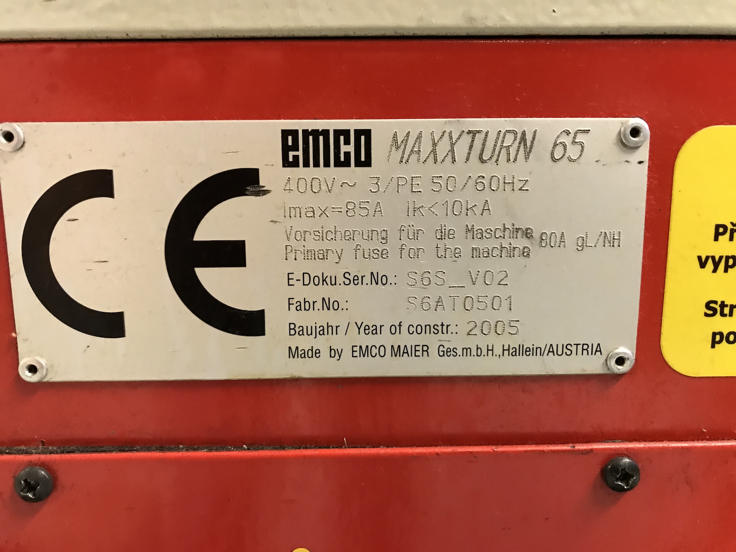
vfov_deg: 49.7
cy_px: 276
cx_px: 368
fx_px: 595
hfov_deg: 63.4
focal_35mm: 28
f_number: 1.8
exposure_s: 1/13
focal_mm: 3.99
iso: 100
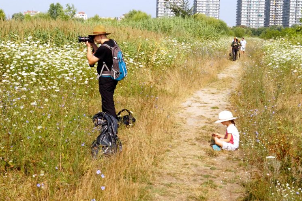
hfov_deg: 34.3
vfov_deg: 23.3
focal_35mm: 58
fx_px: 486
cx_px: 110
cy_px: 87
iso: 800
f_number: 5.6
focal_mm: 24
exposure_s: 1/4000
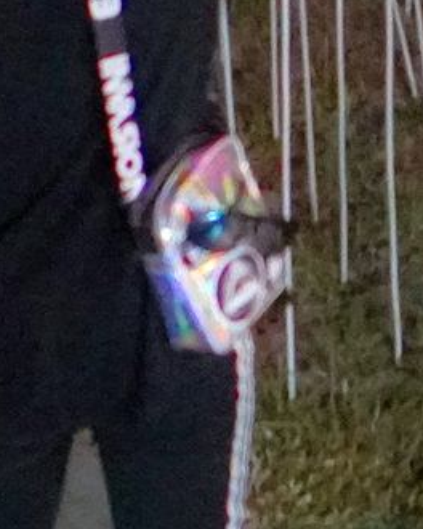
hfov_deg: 2.9
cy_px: -672
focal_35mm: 534
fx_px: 8357
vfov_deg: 3.6
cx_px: 407
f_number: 1.8
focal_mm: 50
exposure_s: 1/160
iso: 10000
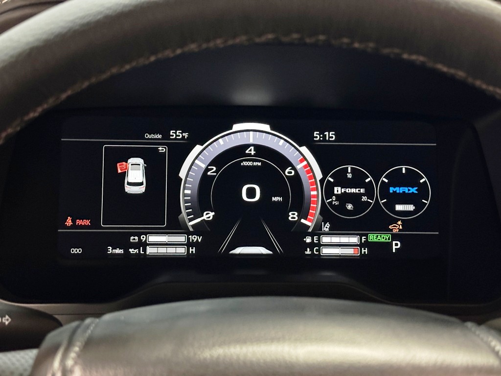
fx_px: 695
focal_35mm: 48
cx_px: 250
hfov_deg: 39.7
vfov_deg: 30.3
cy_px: 188
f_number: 1.78
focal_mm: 6.86
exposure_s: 1/20
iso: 640
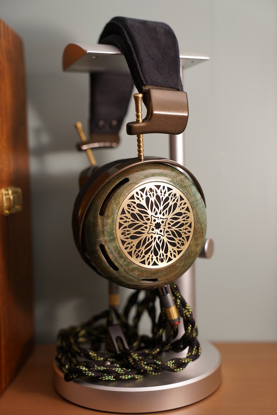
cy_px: 208
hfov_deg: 29.9
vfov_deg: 43.6
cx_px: 138
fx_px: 519
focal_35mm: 45
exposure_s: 1/60
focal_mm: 45
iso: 200
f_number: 2.8
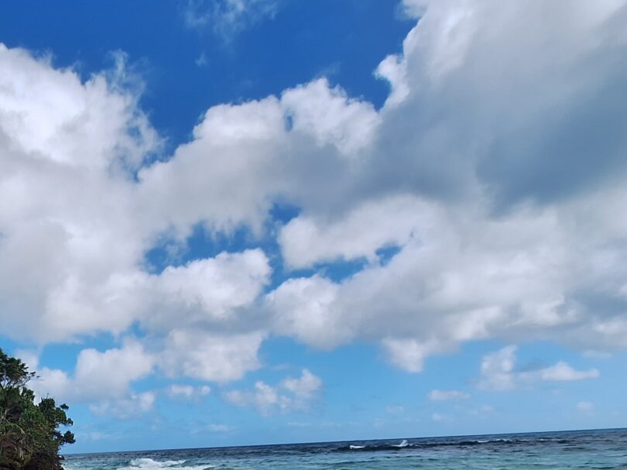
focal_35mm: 33
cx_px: -1
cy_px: 494
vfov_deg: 37.3
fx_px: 598
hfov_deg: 46.3
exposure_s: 1/1751
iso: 40
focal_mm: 1.74
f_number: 2.2
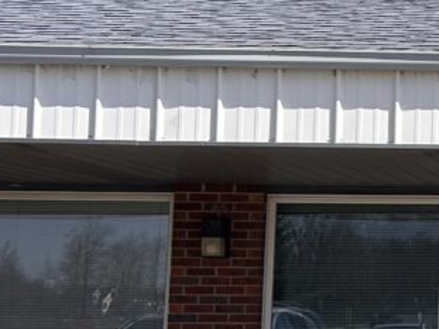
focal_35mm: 107
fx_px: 1356
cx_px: 822
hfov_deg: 15.5
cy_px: 157
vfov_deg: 13.8
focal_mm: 5.7
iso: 50
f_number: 1.5
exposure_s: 1/3968
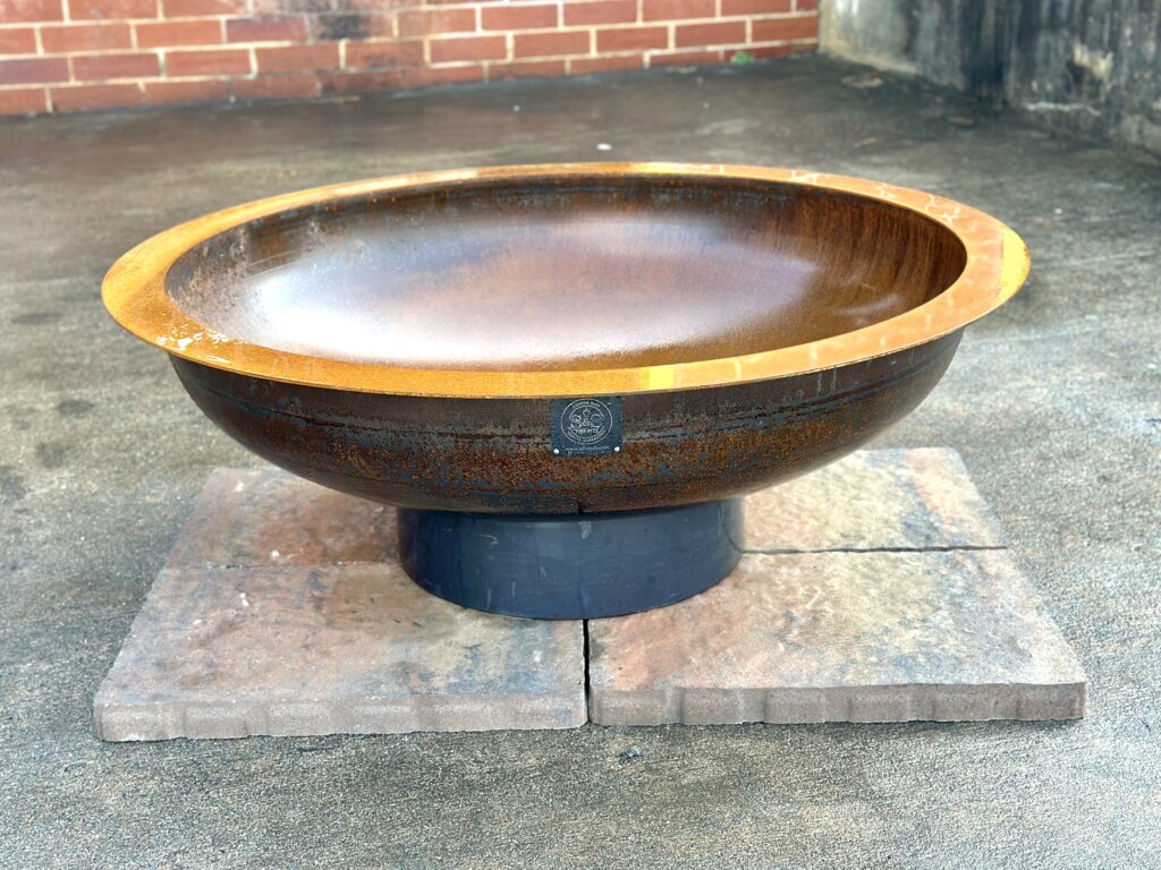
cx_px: 580
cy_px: 435
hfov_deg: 39.7
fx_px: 1610
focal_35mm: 48
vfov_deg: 30.3
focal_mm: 6.86
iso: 80
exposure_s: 1/181
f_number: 1.78
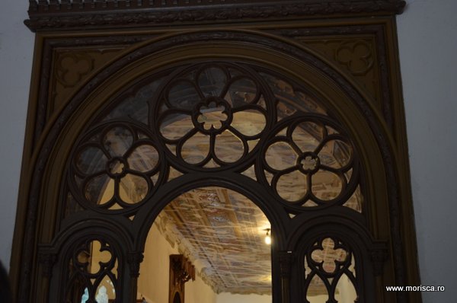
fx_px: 665
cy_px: 152
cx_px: 228
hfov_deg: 37.9
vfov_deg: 25.7
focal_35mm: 52
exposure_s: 1/30
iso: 1000
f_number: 5
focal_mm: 35
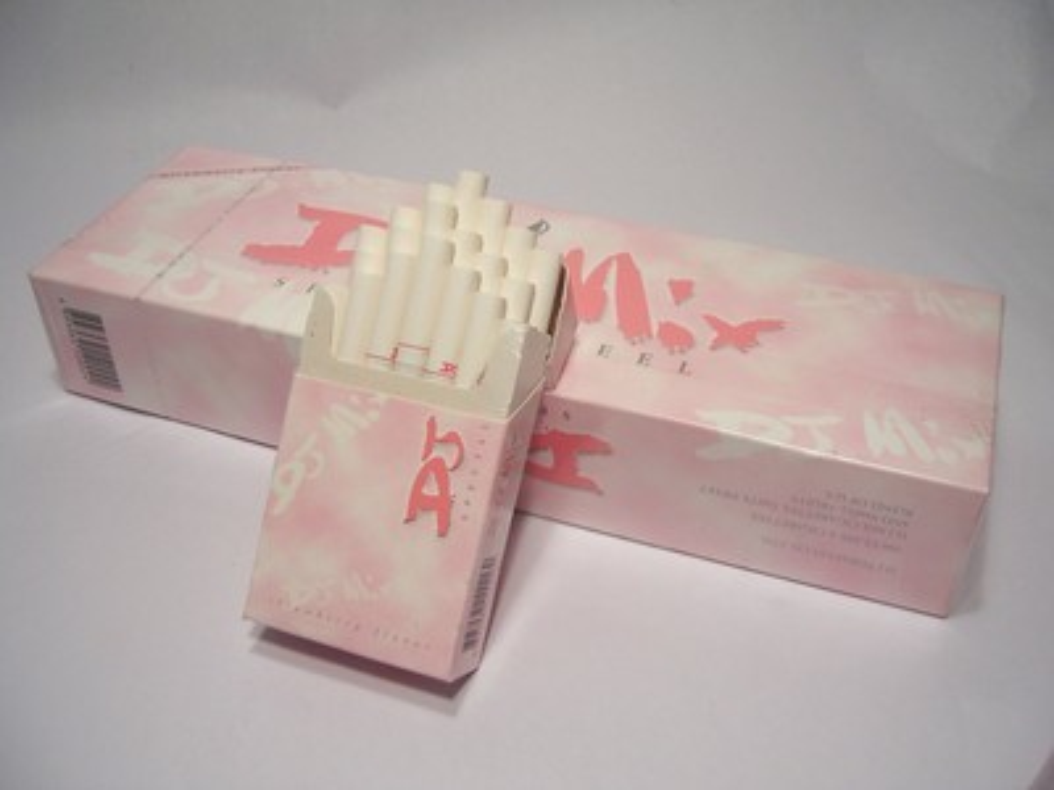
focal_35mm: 36
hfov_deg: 51.4
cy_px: 395
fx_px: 1096
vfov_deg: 39.7
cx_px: 527
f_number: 3
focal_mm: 6
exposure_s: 1/60
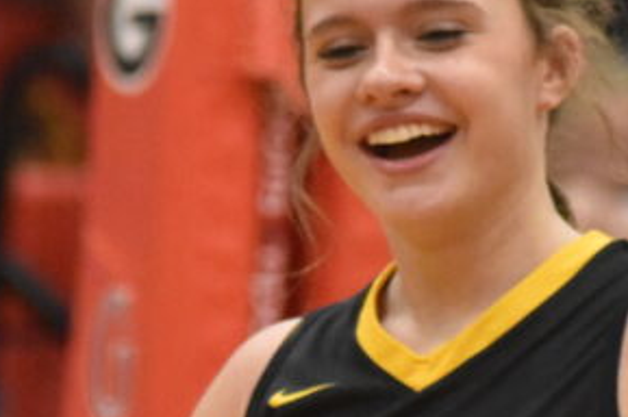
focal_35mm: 1257
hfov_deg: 1.6
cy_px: 372
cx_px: 261
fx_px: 21903
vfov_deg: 1.1
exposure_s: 1/400
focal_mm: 220
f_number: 5.6
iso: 6400
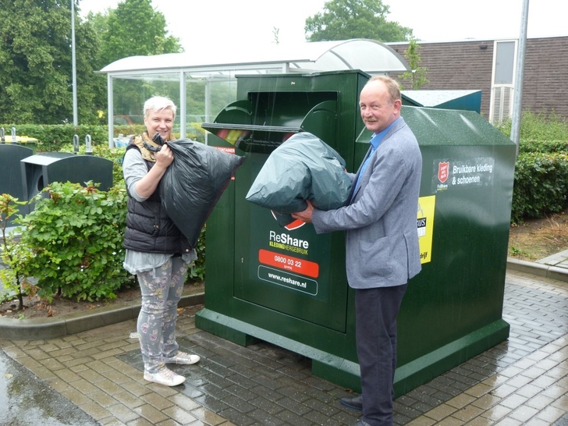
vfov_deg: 37.7
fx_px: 624
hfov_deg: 49.0
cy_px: 213
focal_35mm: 38
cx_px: 284
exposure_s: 1/60
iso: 100
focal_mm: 6.8
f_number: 3.1
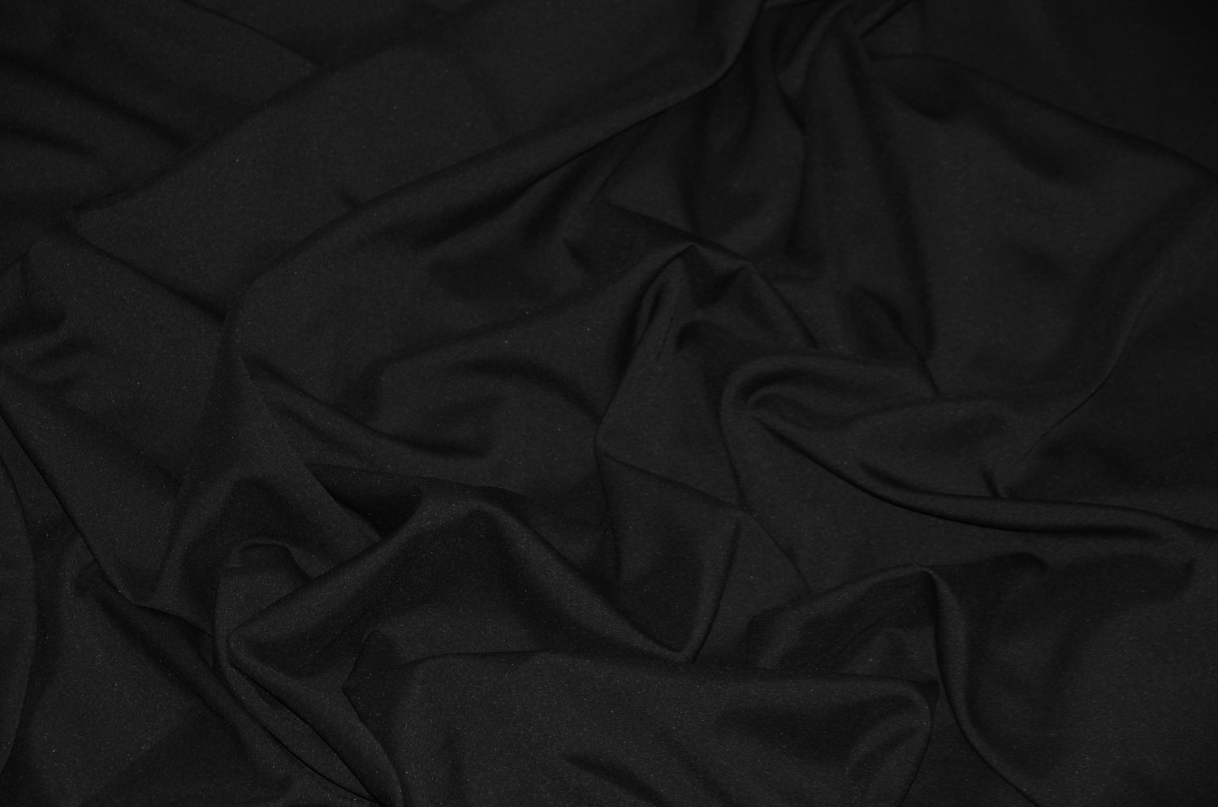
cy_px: 404
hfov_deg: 19.5
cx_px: 609
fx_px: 3546
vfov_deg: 13.0
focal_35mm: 105
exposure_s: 1/60
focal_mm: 70
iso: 100
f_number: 5.3
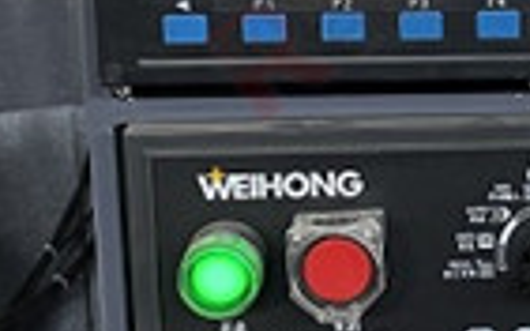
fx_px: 1805
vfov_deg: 10.3
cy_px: -70
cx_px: 594
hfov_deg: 16.2
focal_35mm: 125
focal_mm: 4.2
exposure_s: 1/85
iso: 125
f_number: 1.6
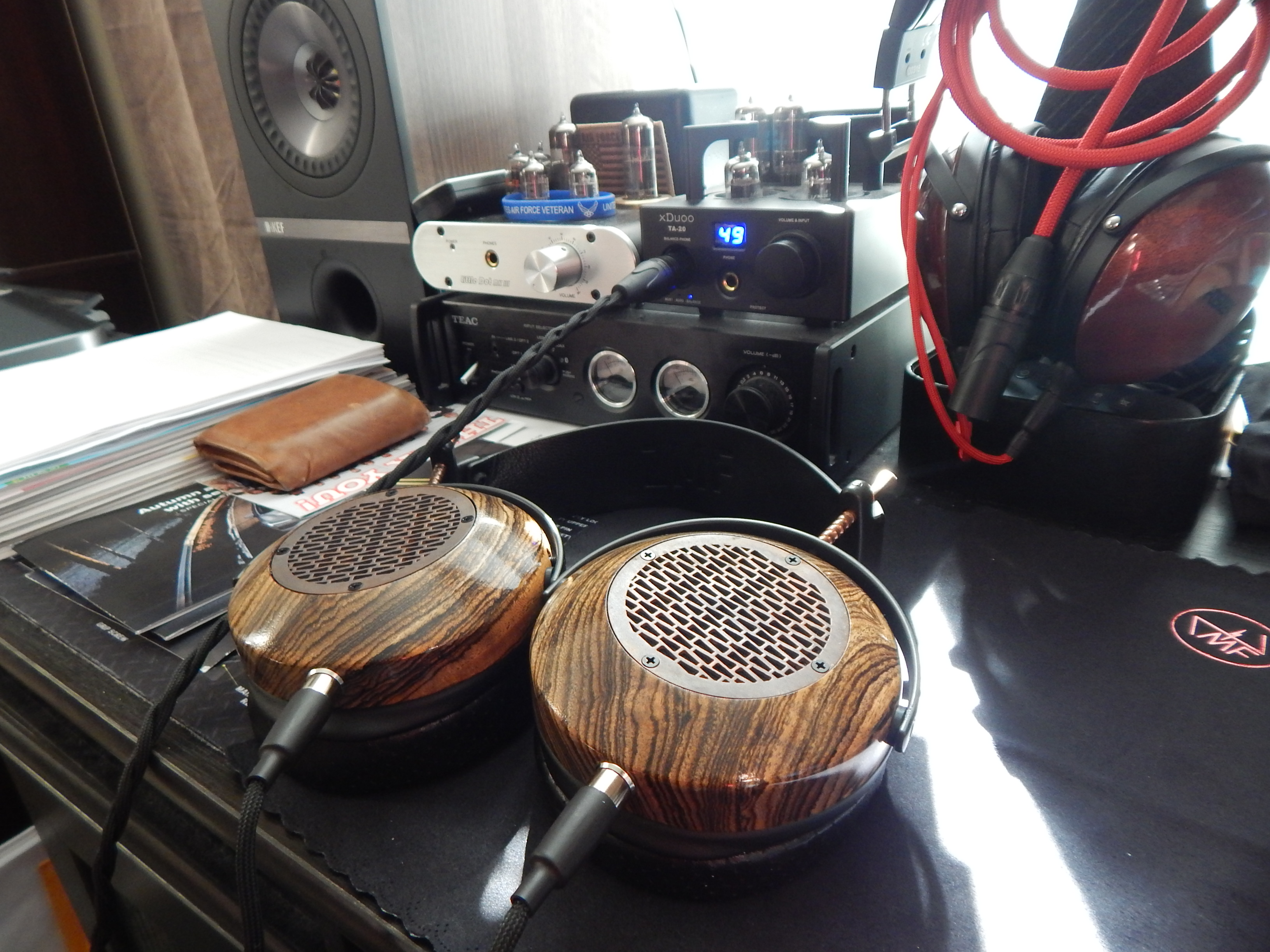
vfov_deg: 61.1
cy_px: 476
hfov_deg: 76.4
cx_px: 635
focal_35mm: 22
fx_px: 807
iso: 360
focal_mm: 4
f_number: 3
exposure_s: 1/30
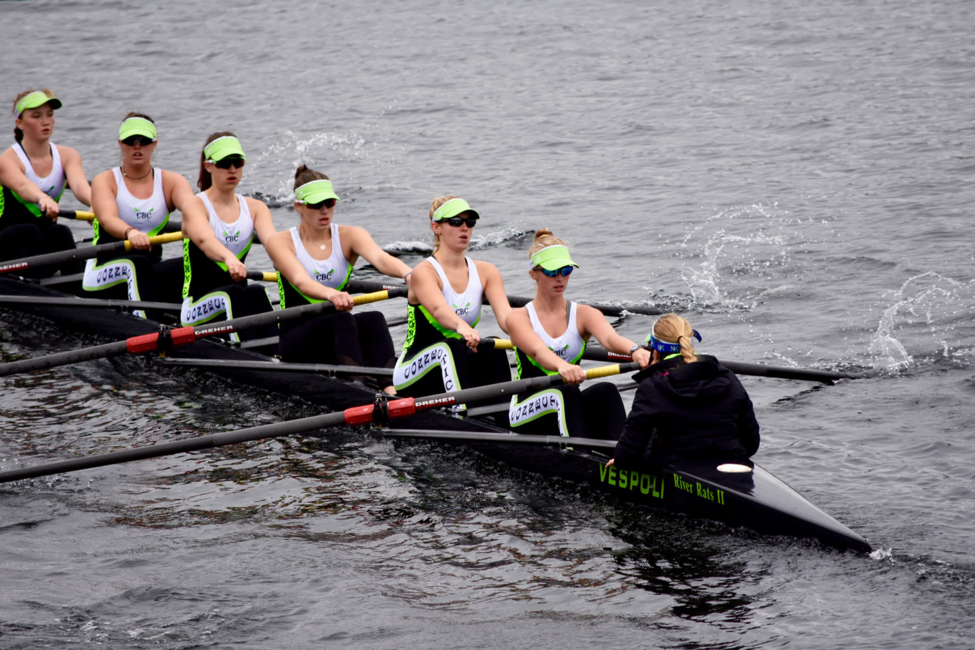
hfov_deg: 4.9
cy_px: 325
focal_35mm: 420
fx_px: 11374
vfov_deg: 3.3
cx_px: 488
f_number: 5.6
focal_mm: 280
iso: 800
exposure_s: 1/800
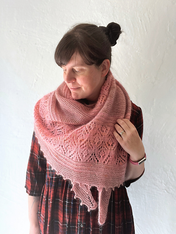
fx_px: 203
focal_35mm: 30
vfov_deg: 60.0
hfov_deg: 46.8
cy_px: 117
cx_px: 88
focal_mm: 2.71
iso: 64
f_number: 2.2
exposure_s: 1/121
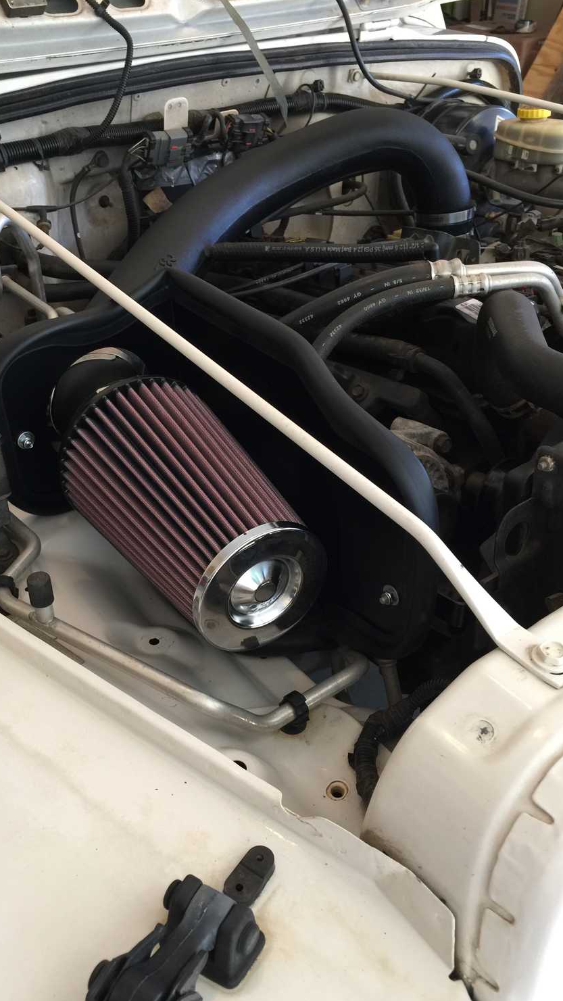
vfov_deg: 61.0
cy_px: 505
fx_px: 849
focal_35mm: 32
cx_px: 220
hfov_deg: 36.5
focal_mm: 4.15
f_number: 2.2
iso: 50
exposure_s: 1/15
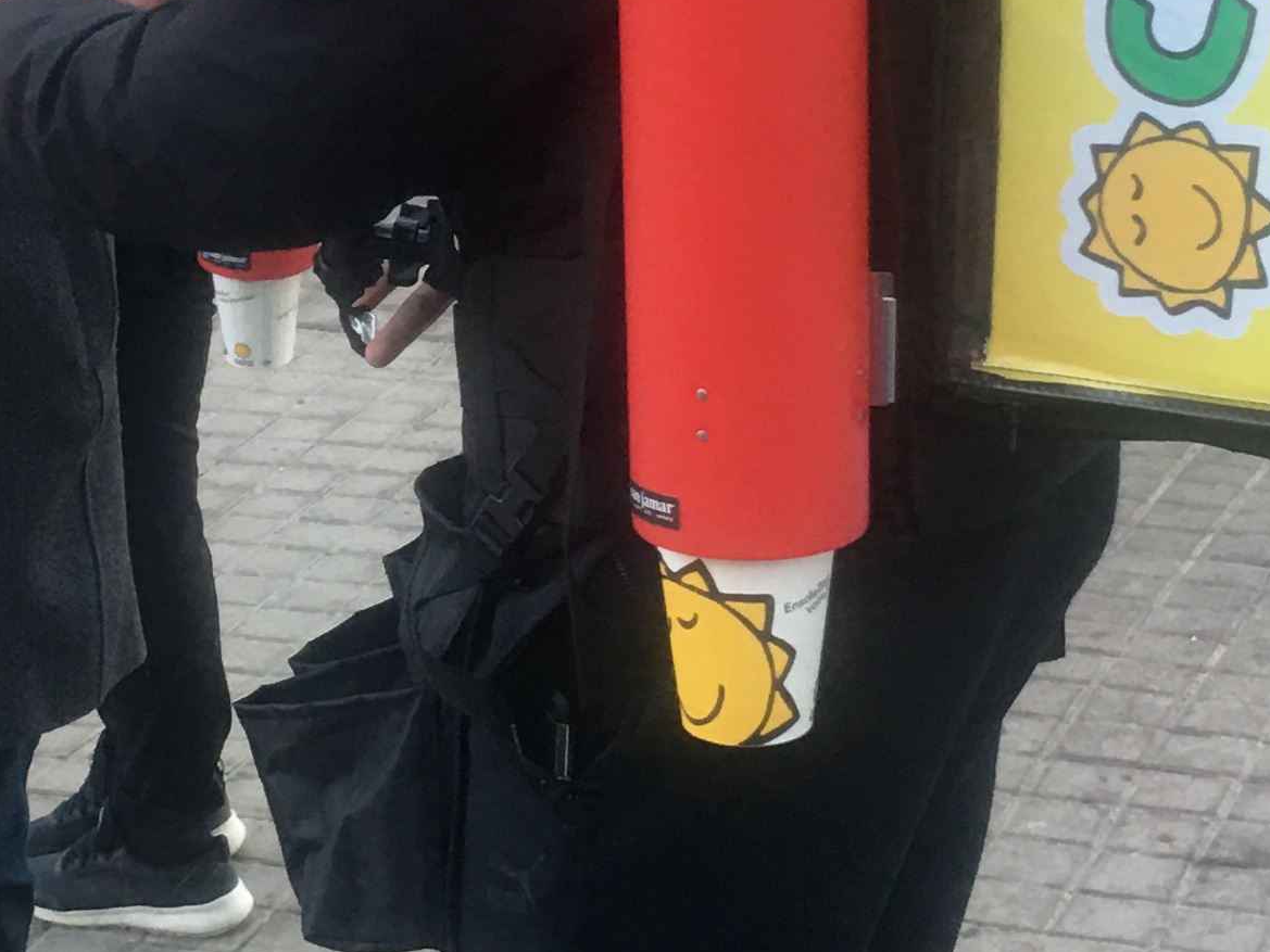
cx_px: 343
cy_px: 429
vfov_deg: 14.8
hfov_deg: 19.5
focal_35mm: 100
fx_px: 3669
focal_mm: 4.15
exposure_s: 1/30
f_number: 2.2
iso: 40
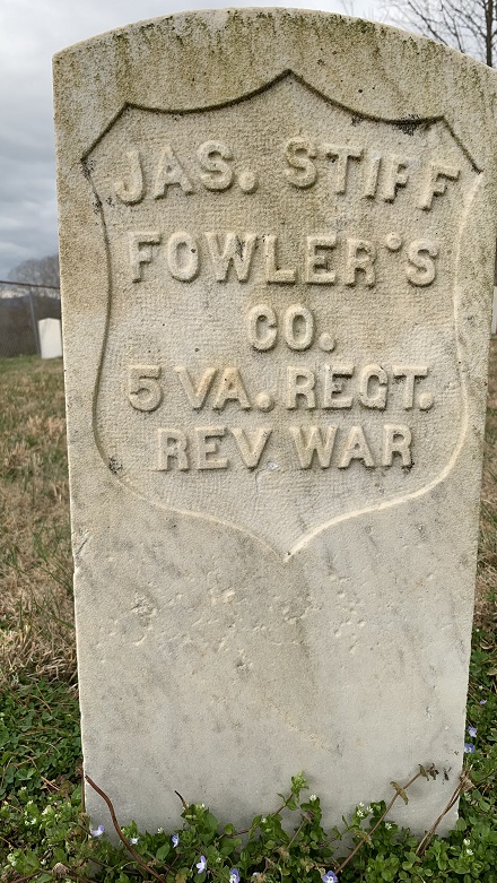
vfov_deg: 66.0
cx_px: 264
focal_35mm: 29
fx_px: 679
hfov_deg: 40.2
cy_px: 450
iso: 25
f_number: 1.8
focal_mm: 4.25
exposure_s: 1/404
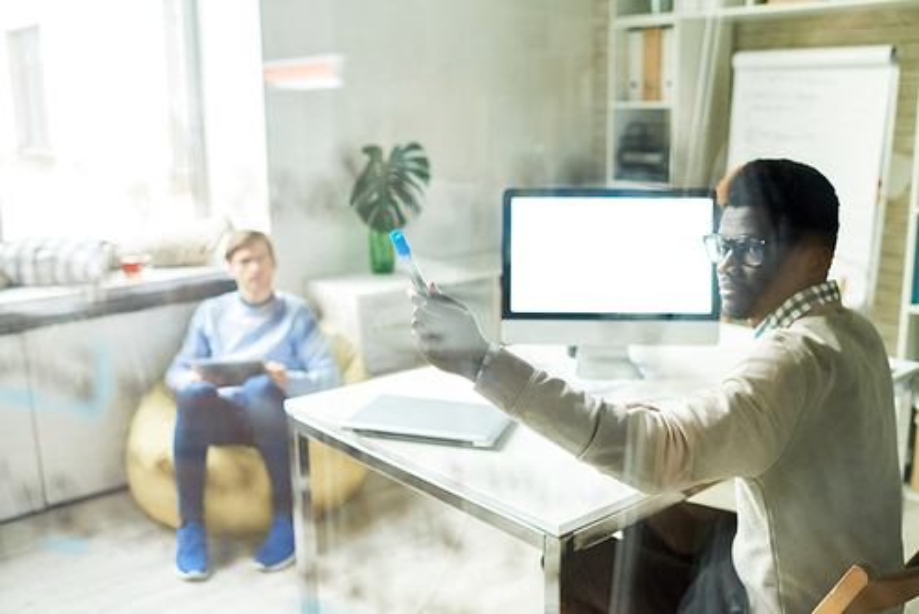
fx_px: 894
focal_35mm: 35
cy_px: 307
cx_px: 460
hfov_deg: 54.4
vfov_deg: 37.9
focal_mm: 35
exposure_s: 1/160
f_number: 2.8
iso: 800
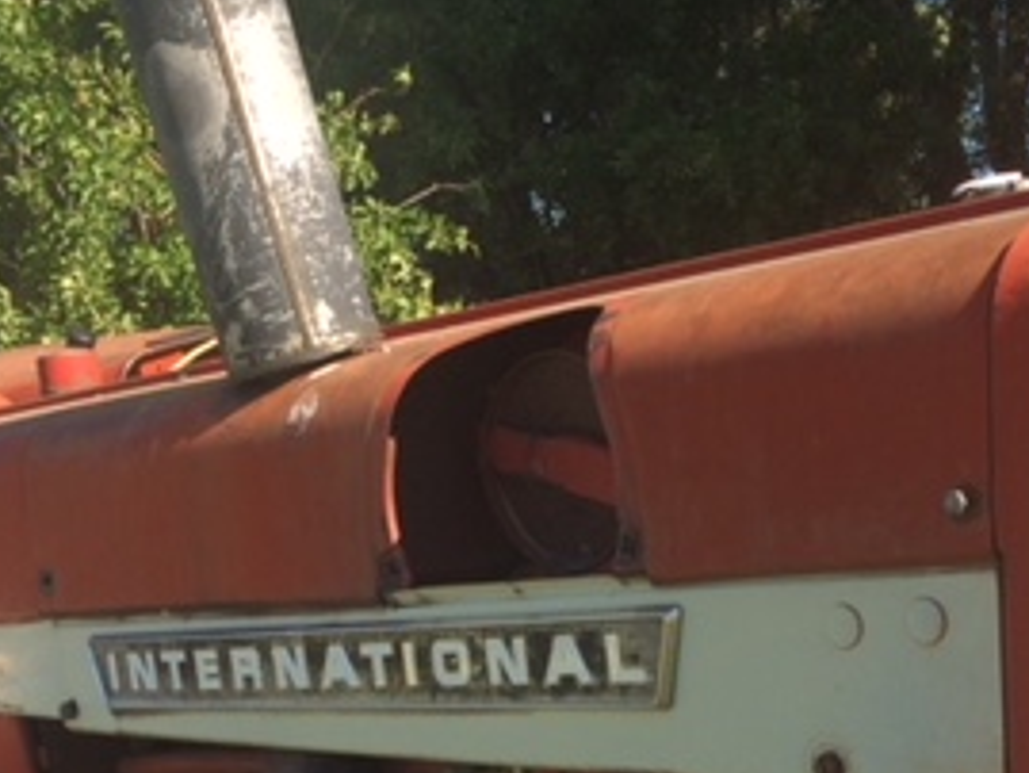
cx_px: 405
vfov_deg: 20.4
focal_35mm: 69
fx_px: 2052
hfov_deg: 28.1
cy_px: 842
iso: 32
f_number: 2.2
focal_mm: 4.15
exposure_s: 1/1140
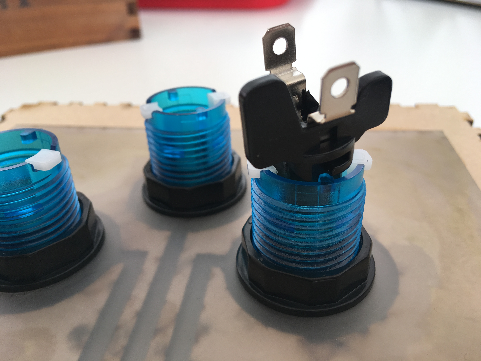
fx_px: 403
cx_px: 240
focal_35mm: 29
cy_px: 180
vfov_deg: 48.2
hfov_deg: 61.7
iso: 25
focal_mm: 4.15
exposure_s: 1/100
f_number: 2.2
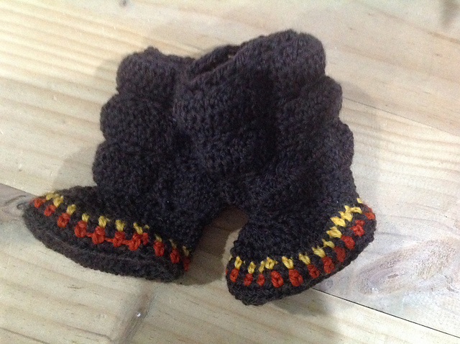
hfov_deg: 52.7
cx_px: 230
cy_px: 172
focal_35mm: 35
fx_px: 464
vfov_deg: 40.6
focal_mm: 4.28
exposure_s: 1/15
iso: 800
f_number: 2.4
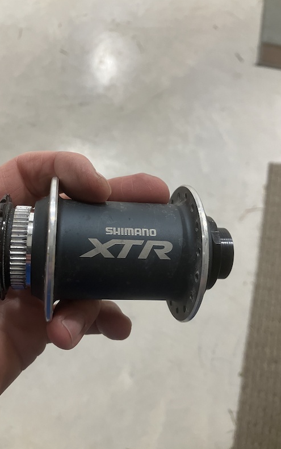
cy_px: 224
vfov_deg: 62.9
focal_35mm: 30
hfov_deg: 41.7
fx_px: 367
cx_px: 116
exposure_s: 1/60
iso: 160
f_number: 1.8
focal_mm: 3.99
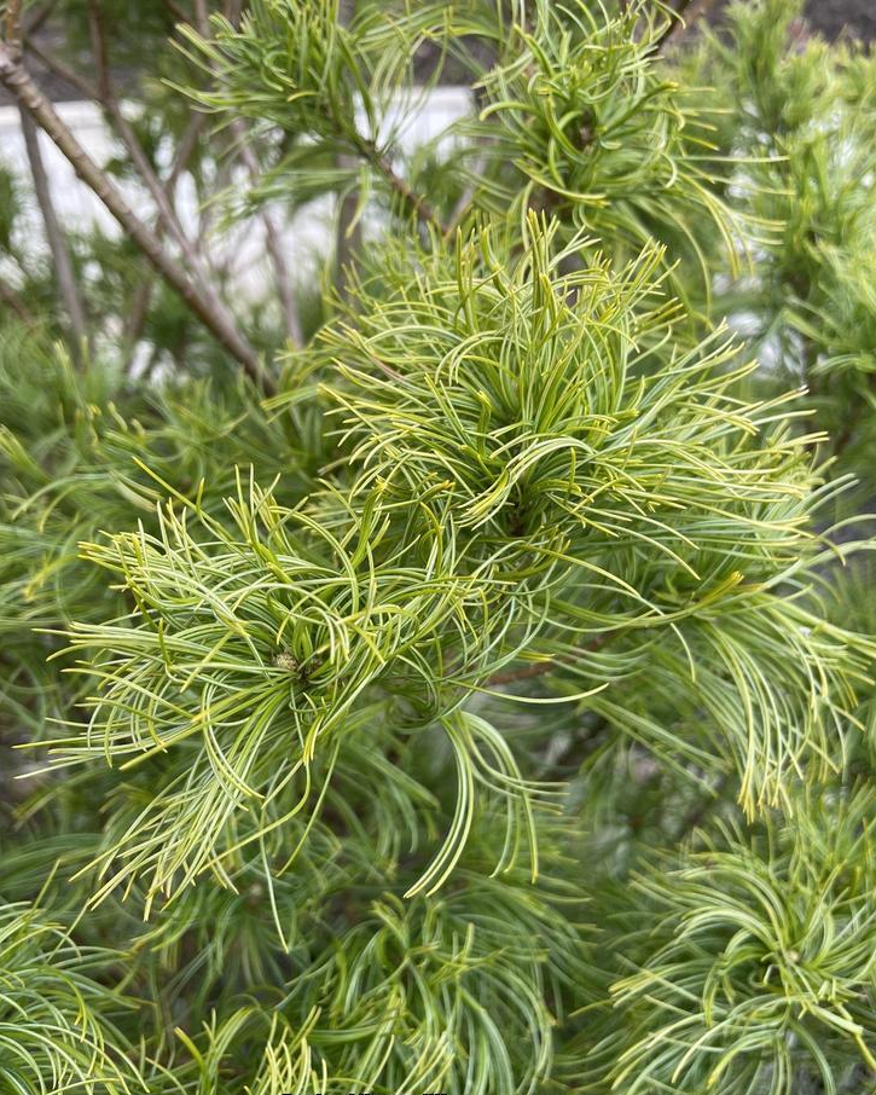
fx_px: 907
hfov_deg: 51.5
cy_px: 585
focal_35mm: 28
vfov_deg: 62.1
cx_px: 451
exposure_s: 1/121
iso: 32
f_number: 1.6
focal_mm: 4.2
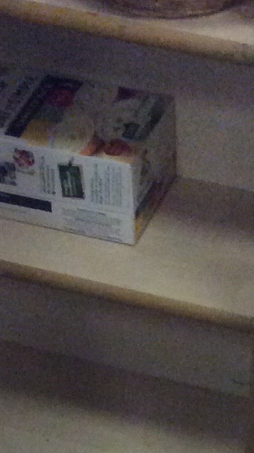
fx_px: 1558
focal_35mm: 130
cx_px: 208
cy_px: 799
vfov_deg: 14.6
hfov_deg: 9.3
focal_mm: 3.3
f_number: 2.4
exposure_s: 1/25
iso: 250
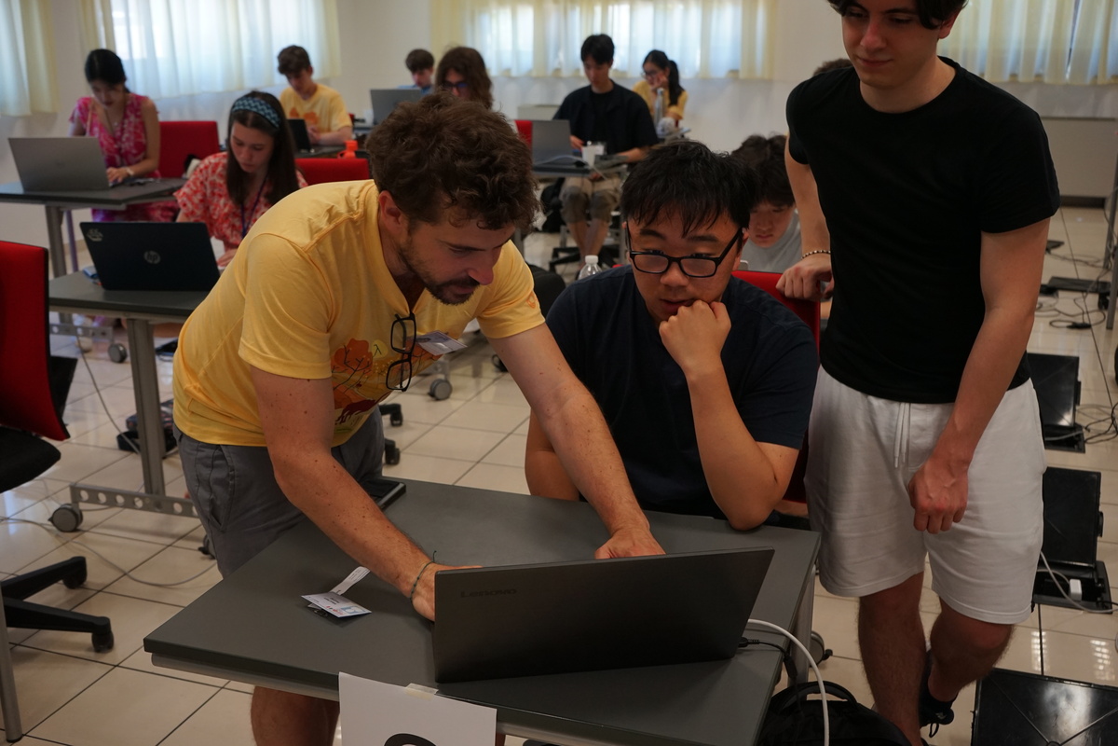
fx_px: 1149
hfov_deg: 51.9
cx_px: 559
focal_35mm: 37
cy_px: 373
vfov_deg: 35.9
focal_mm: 37
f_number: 6.3
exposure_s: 1/60
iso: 1000
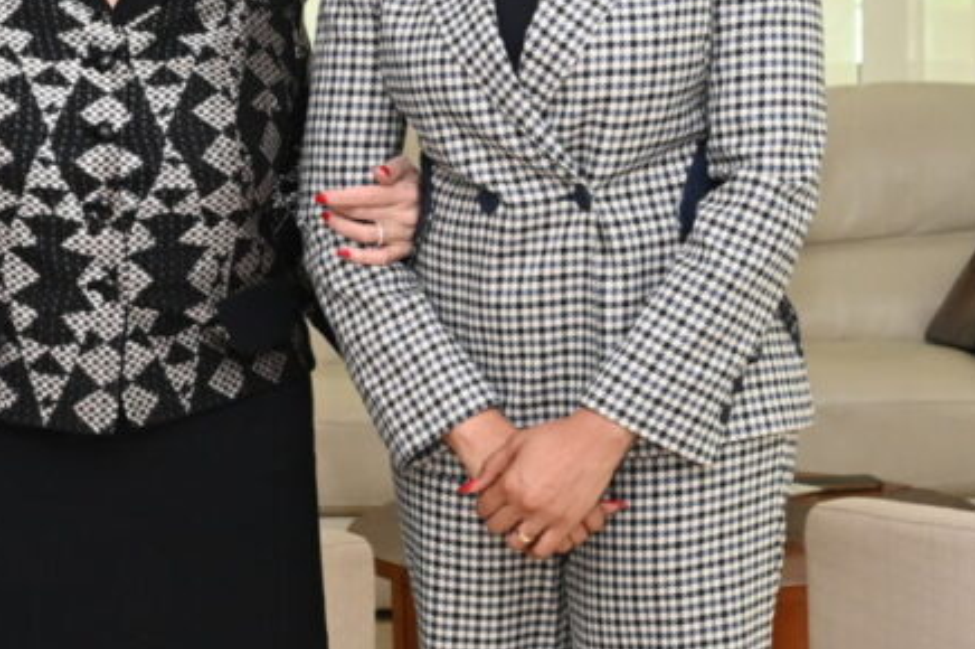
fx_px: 3626
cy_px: 416
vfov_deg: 10.2
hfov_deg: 15.2
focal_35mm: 134
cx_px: 130
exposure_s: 1/160
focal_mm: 38
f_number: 5.6
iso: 2000
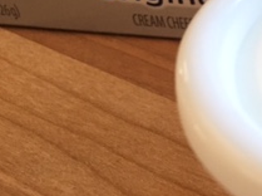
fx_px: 672
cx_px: 392
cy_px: 29
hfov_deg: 19.3
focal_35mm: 89
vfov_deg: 16.4
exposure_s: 1/30
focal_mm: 4.15
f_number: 2.2
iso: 160
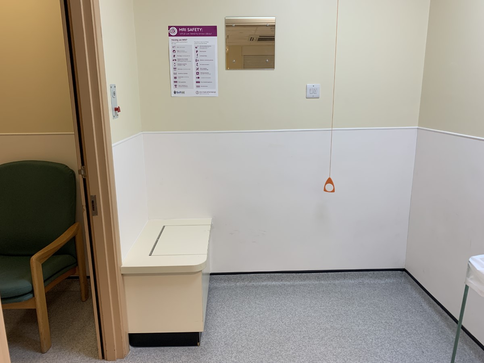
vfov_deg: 53.1
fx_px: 364
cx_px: 242
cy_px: 182
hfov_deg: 67.3
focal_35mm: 26
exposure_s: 1/100
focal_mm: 4.25
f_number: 1.8
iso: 64
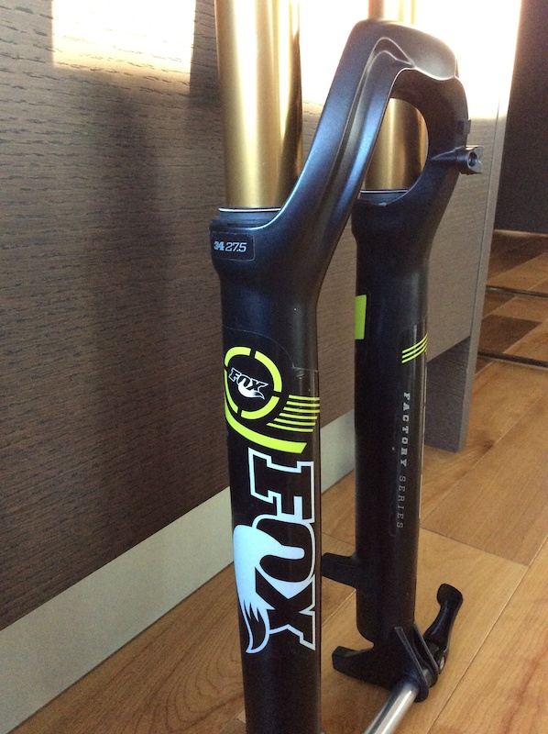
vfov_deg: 56.9
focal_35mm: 32
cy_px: 367
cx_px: 274
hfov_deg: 44.1
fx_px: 677
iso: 320
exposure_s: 1/24
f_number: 2.4
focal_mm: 3.3
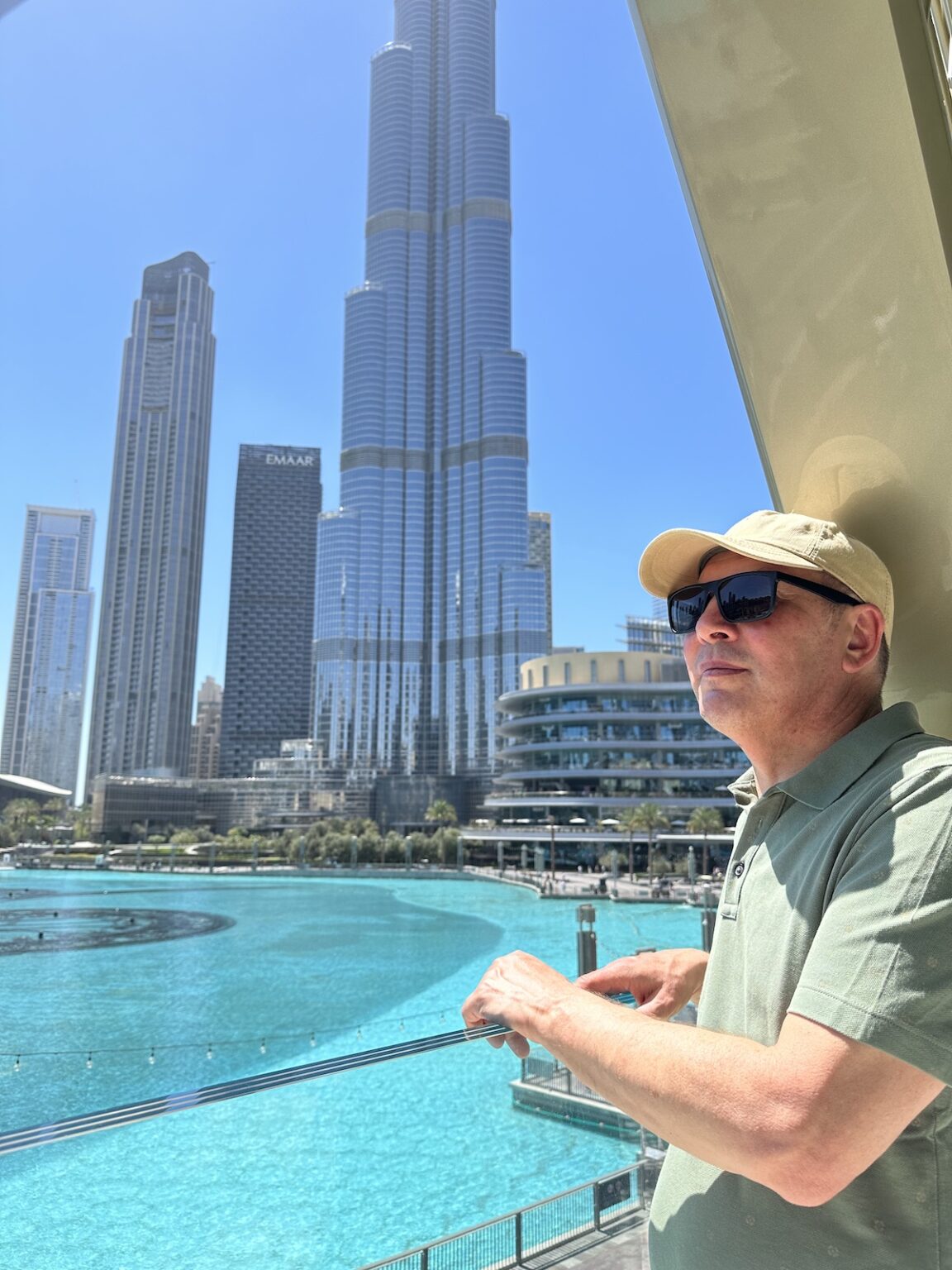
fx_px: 880
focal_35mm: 24
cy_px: 635
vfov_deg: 71.6
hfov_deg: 56.8
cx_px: 476
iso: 80
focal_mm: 6.86
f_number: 1.78
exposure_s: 1/2967
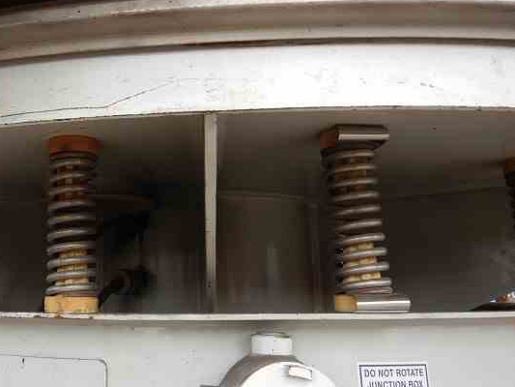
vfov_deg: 39.7
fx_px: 536
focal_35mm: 36
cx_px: 134
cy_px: 191
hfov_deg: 49.5
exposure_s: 1/400
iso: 125
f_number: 2.8
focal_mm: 4.3
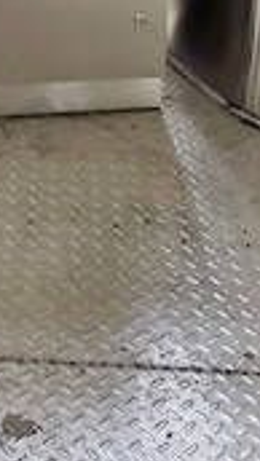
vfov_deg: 20.9
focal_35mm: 86
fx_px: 1052
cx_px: 3
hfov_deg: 13.9
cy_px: -236
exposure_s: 1/99.9
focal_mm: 2.26
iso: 64
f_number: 2.2
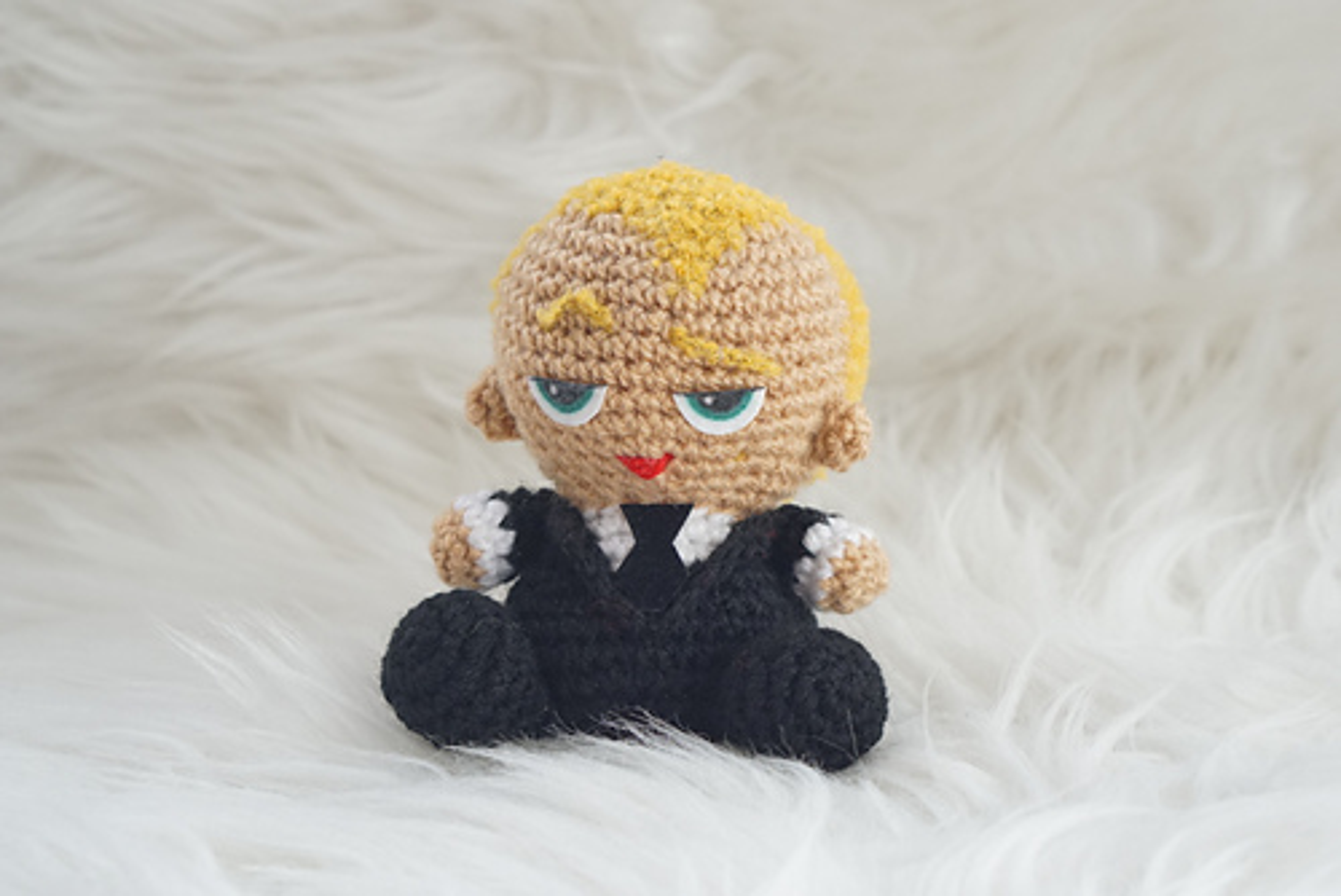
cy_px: 448
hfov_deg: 27.0
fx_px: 2795
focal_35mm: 75
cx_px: 670
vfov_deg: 18.2
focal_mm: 50
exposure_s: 1/160
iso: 1000
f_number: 5.6
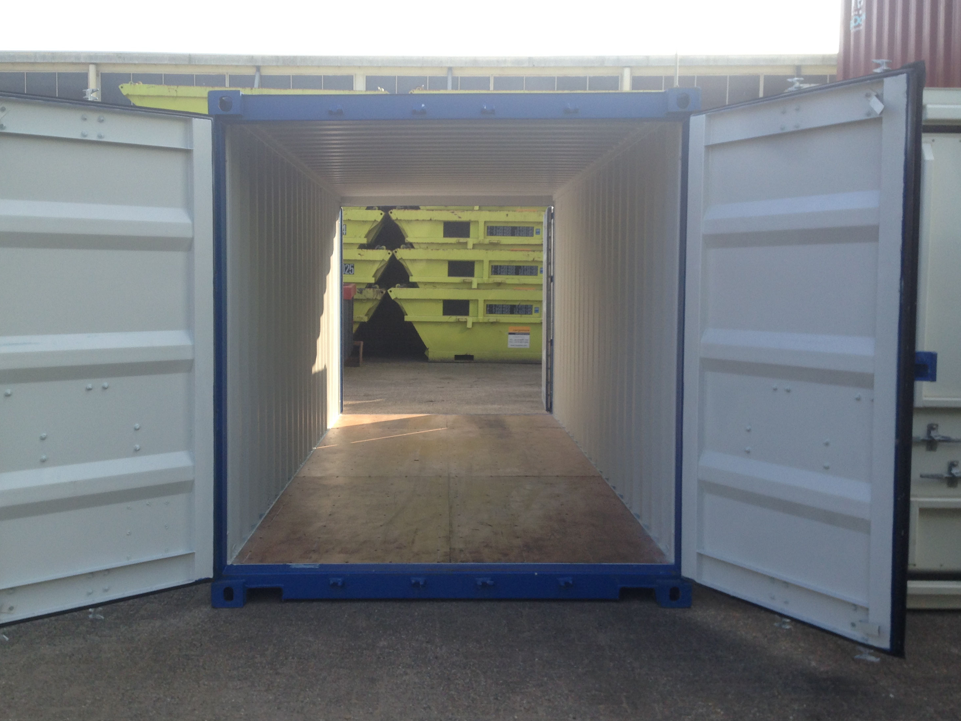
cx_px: 432
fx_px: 1027
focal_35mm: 37
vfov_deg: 38.6
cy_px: 335
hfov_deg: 50.1
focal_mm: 4.12
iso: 50
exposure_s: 1/376
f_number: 2.4
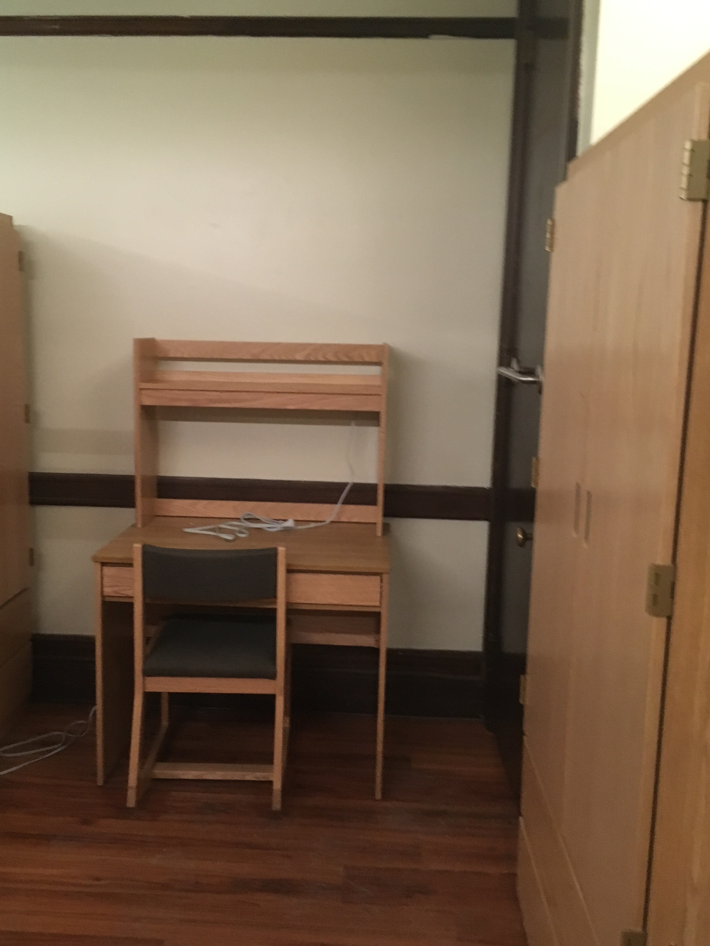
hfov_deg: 44.1
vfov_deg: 56.8
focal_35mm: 32
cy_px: 466
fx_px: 875
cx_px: 322
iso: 250
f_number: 2.2
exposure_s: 1/15
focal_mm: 4.15
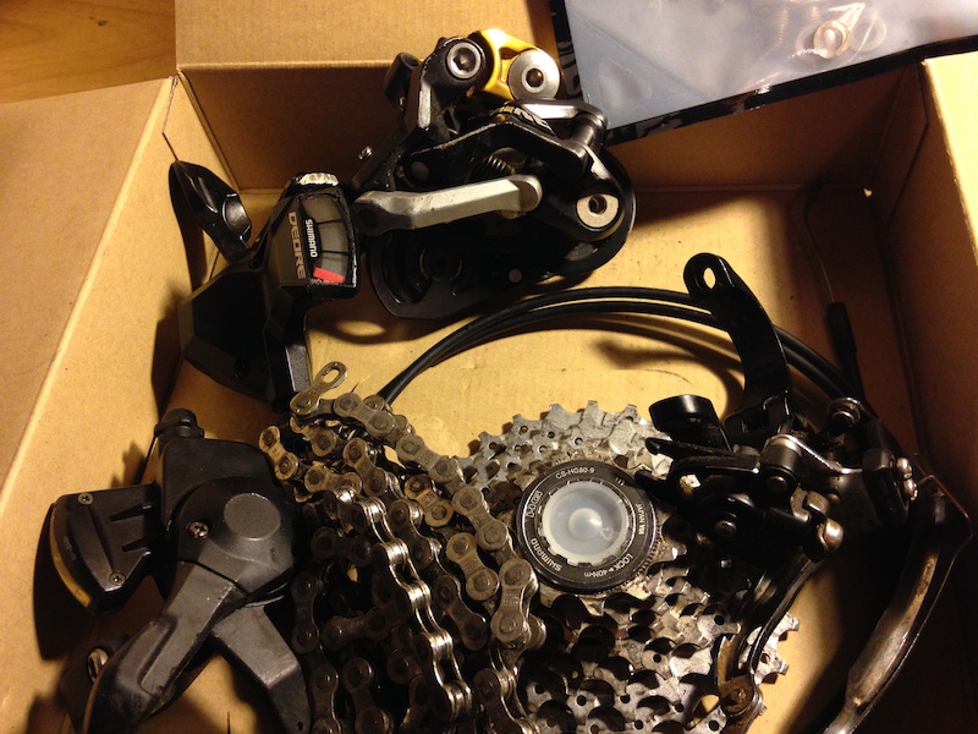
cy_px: 367
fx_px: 932
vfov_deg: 42.9
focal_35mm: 33
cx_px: 489
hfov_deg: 55.4
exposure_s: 1/20
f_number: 2.4
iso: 160
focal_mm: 4.12
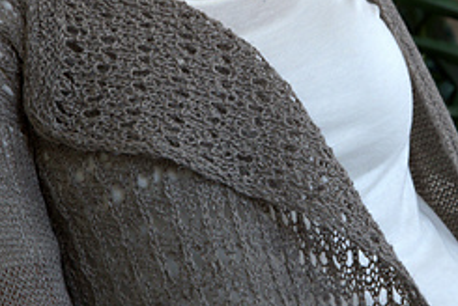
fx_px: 2051
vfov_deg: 8.5
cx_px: 286
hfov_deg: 12.7
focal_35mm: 161
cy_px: 108
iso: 2000
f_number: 10
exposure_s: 1/80
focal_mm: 80
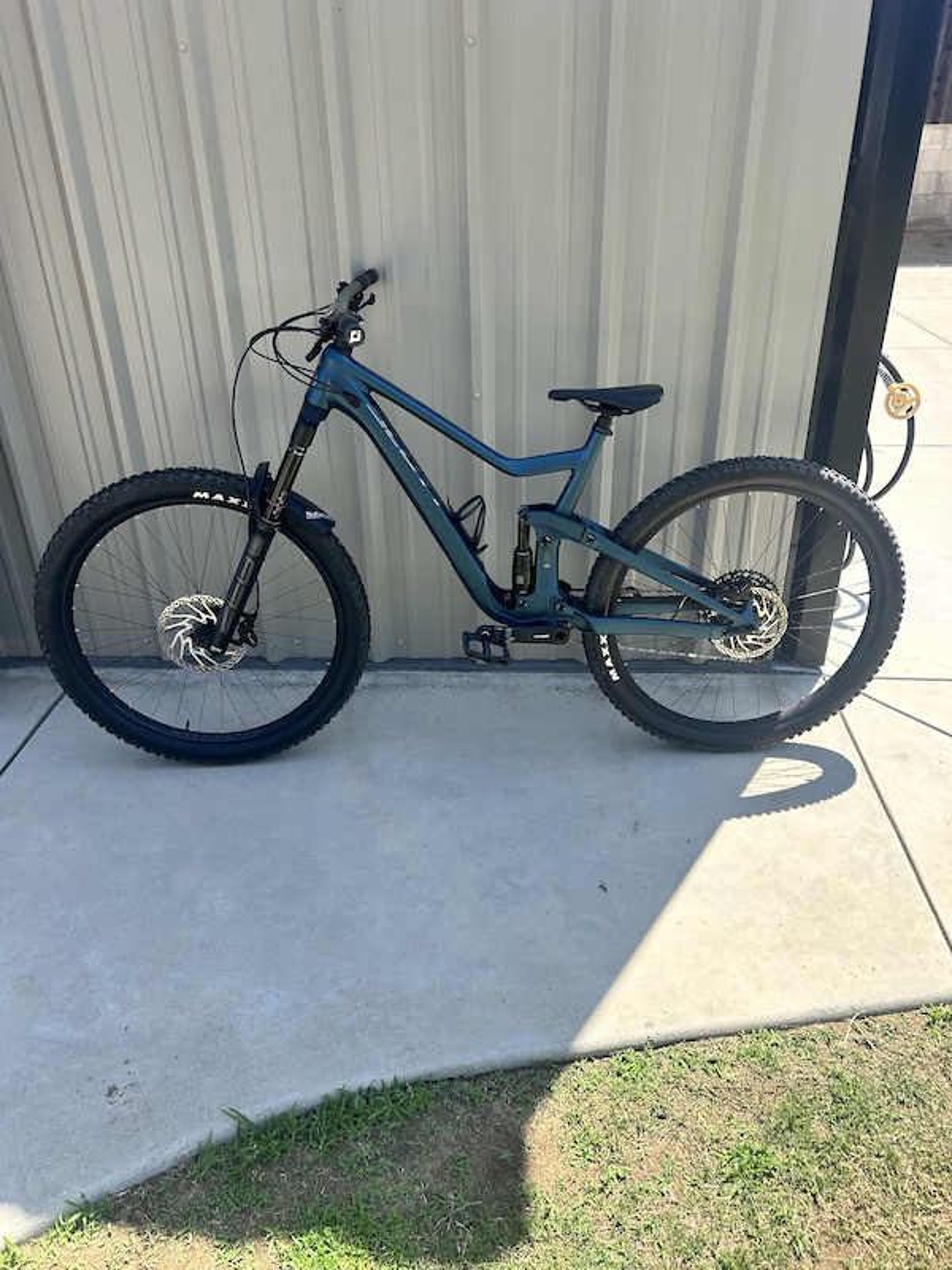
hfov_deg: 53.1
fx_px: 953
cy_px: 635
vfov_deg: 67.3
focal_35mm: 26
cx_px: 476
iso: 50
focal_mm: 5.7
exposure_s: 1/1344
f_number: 1.5
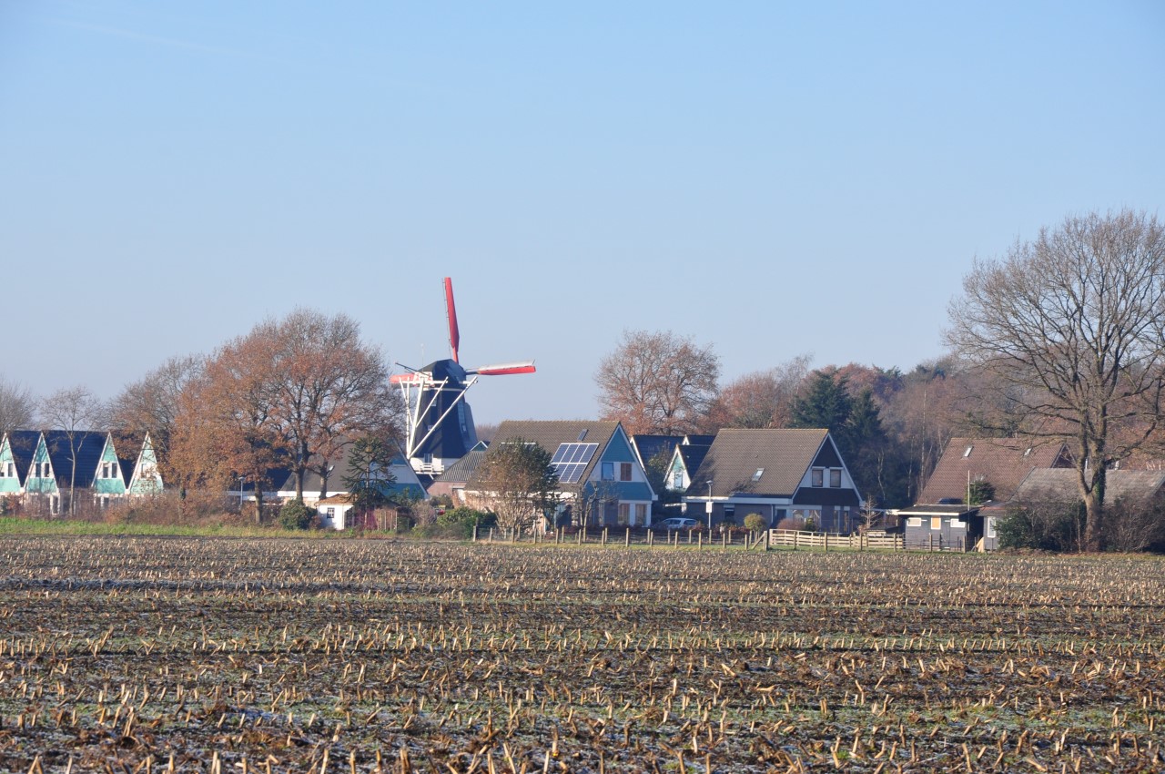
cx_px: 582
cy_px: 387
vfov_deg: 8.7
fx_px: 5090
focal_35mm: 158
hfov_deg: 13.1
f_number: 10
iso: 280
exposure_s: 1/250
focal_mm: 105
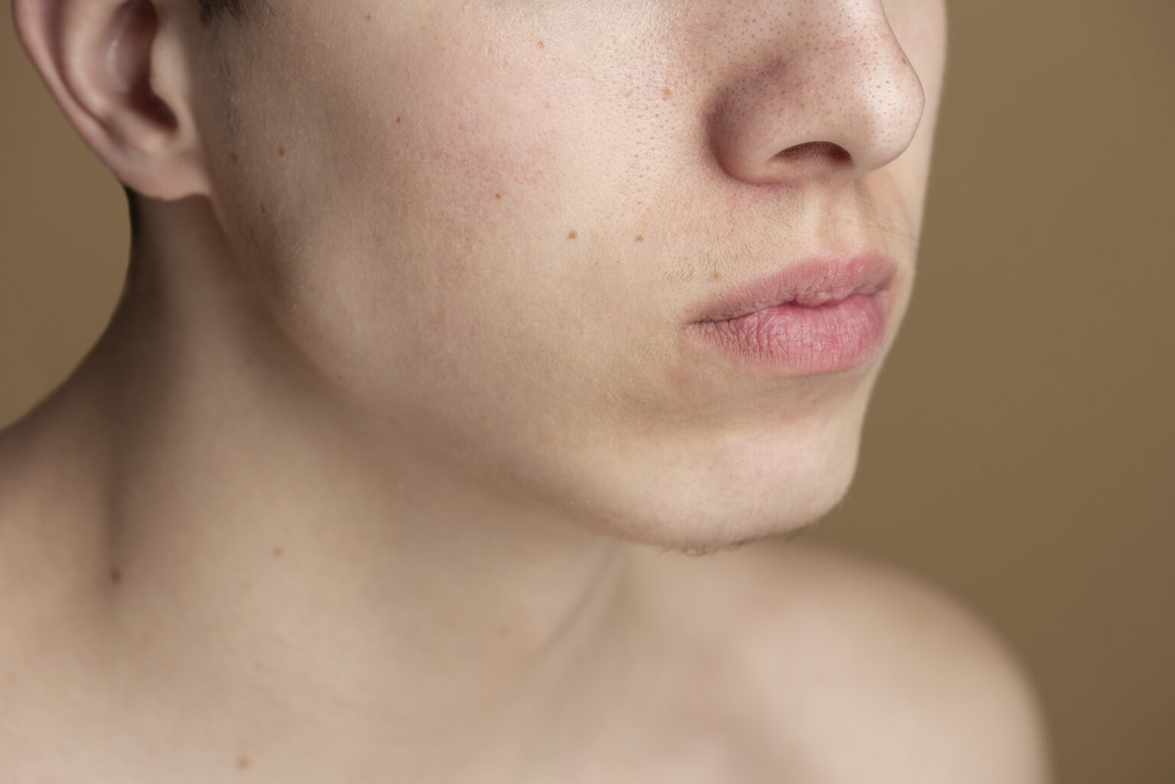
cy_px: 392
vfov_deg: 13.0
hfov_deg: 19.5
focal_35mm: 105
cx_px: 588
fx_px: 3428
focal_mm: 105
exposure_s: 1/200
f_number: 8
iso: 200
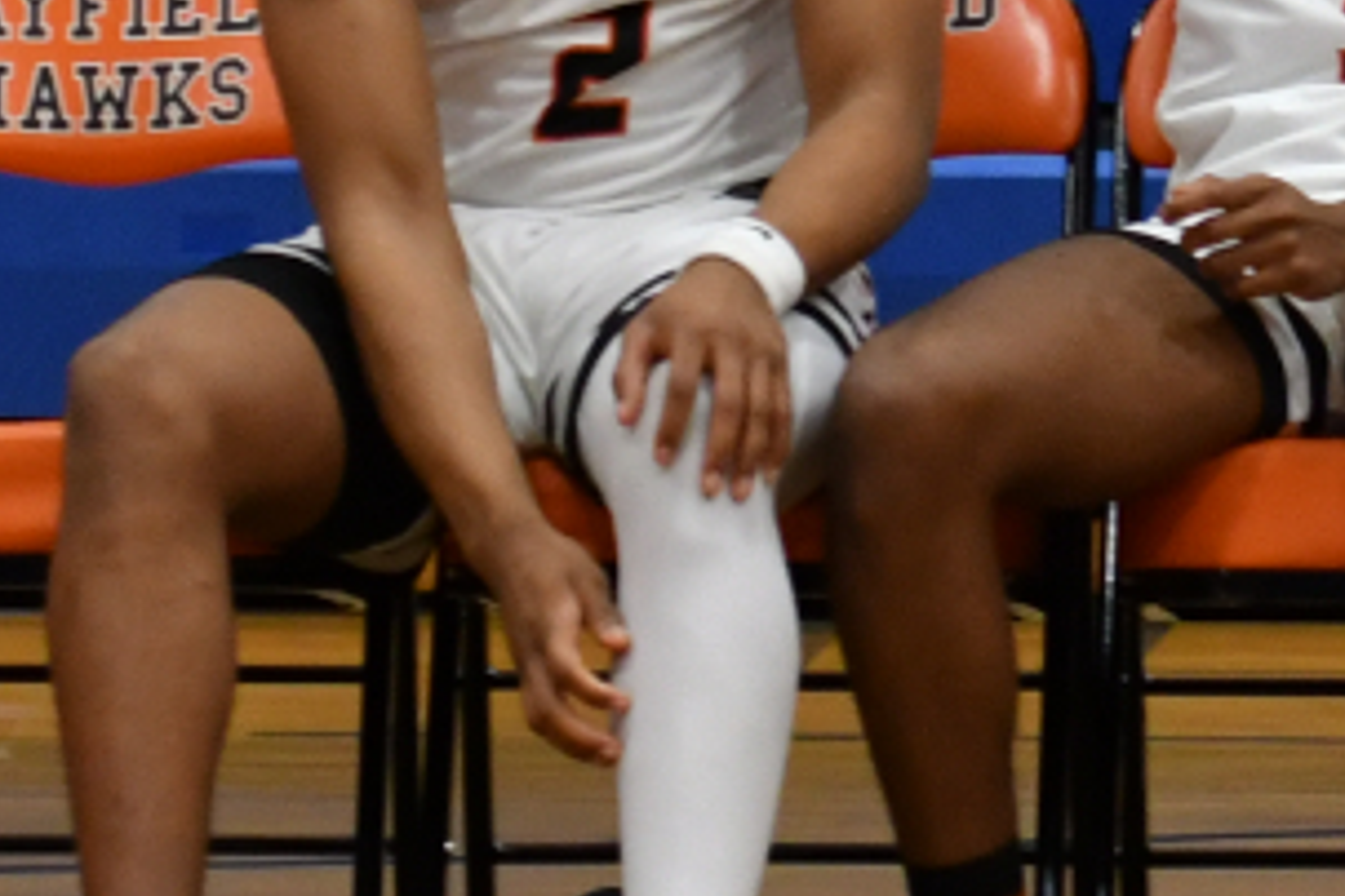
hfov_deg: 3.7
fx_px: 20696
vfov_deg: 2.5
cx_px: 1563
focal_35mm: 554
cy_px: -140
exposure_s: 1/320
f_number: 2.8
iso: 800
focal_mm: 70
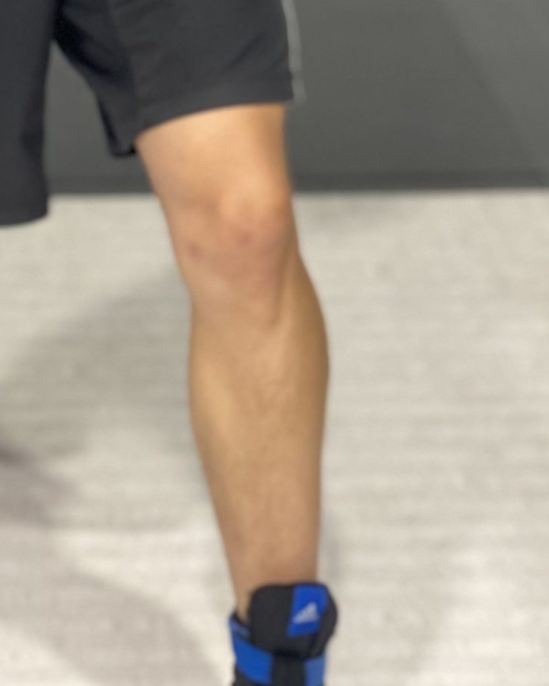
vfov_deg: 12.9
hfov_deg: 10.7
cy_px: -231
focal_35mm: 144
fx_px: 2924
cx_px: 83
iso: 160
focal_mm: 6
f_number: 2
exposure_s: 1/100
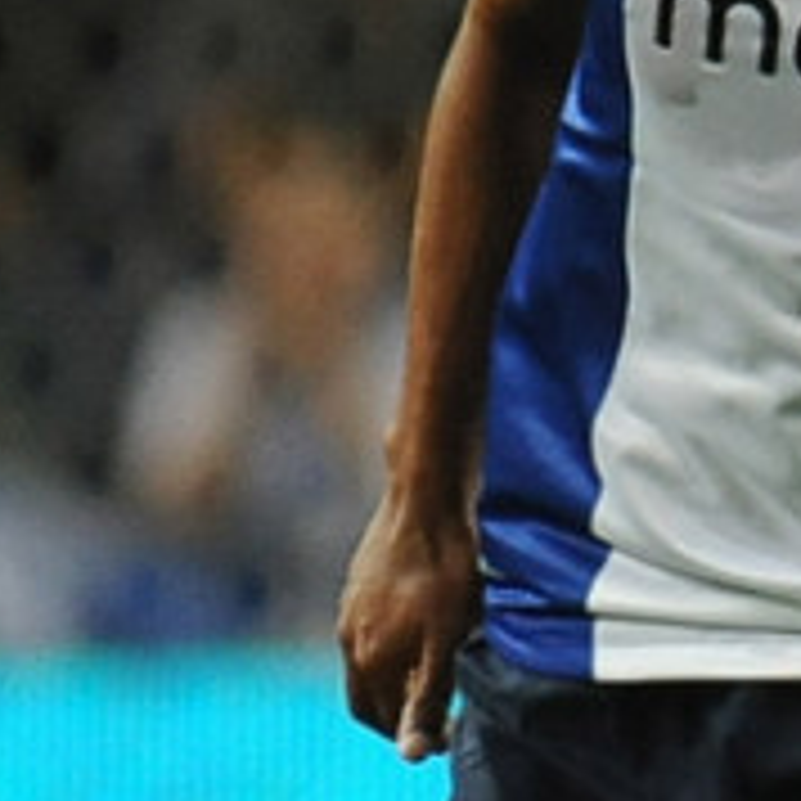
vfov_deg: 1.5
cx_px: 522
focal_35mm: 1200
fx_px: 31415
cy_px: 20
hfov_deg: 1.5
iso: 2000
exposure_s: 1/640
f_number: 4
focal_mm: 420
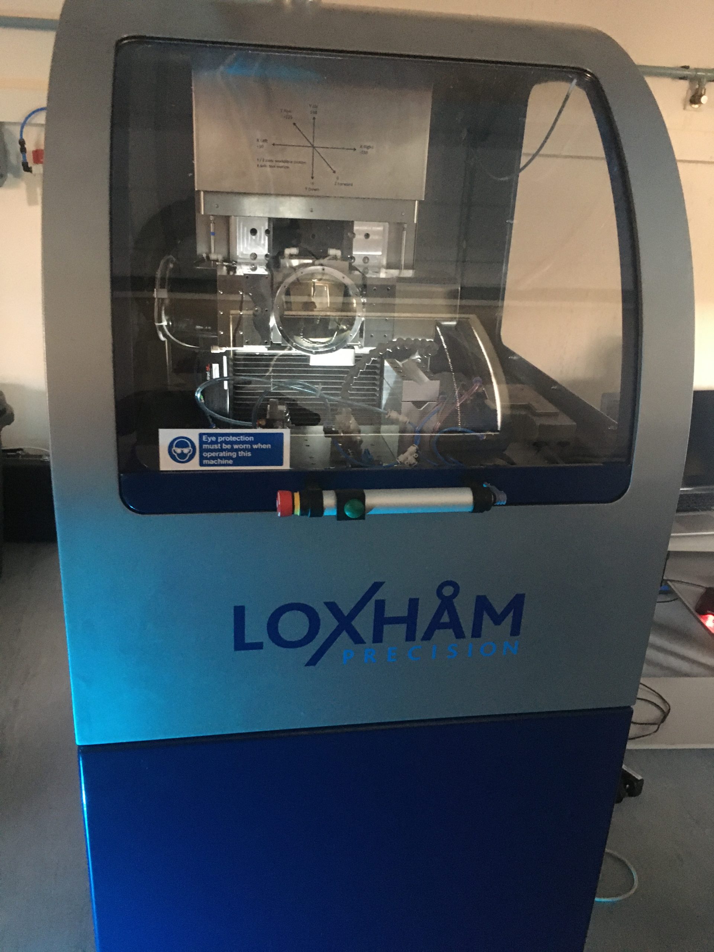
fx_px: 798
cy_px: 476
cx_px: 357
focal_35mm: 29
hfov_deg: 48.2
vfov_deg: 61.7
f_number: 2.2
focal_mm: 4.15
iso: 500
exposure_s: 1/17
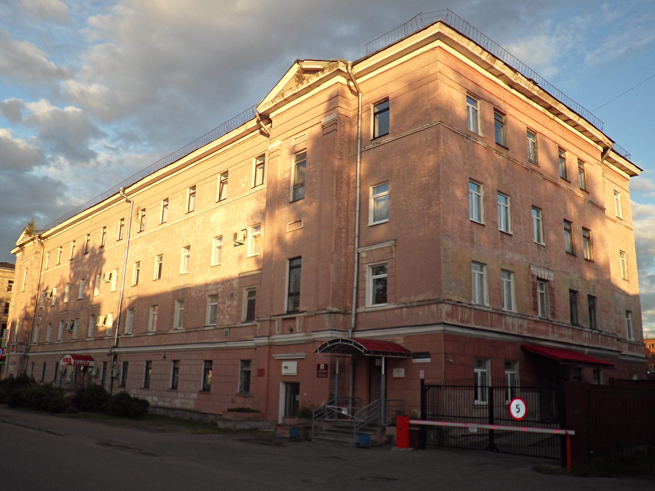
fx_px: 568
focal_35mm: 30
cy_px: 246
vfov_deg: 46.8
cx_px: 328
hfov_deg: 60.0
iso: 200
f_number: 2.7
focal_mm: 5.5
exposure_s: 1/750
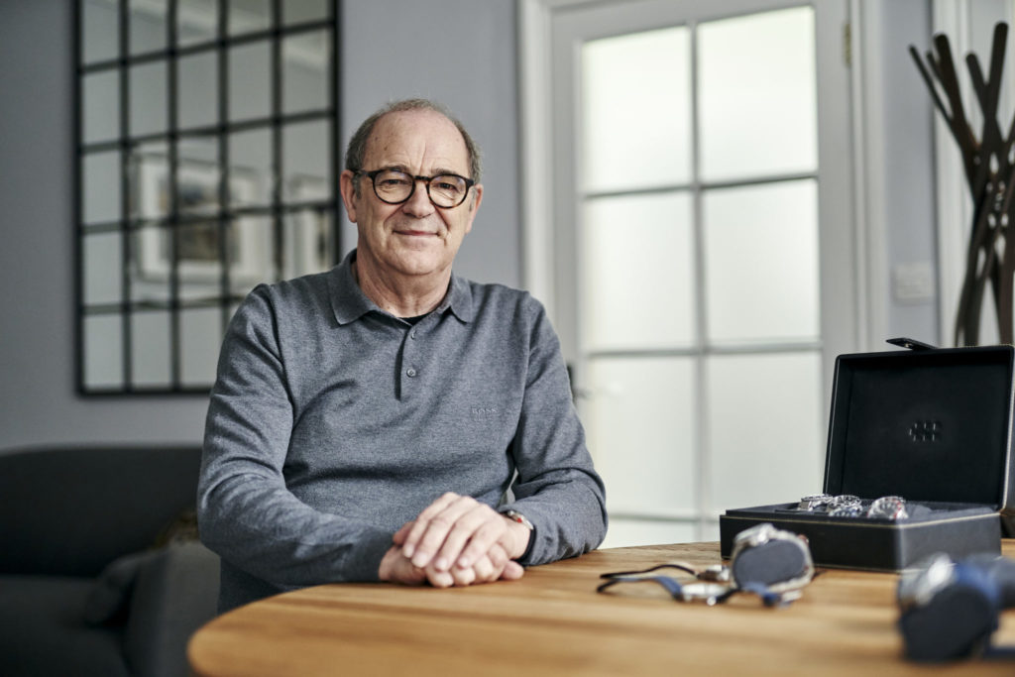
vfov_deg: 27.0
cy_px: 338
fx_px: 1410
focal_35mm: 50
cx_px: 508
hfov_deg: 39.6
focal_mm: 50
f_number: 1.6
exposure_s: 1/200
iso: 1250
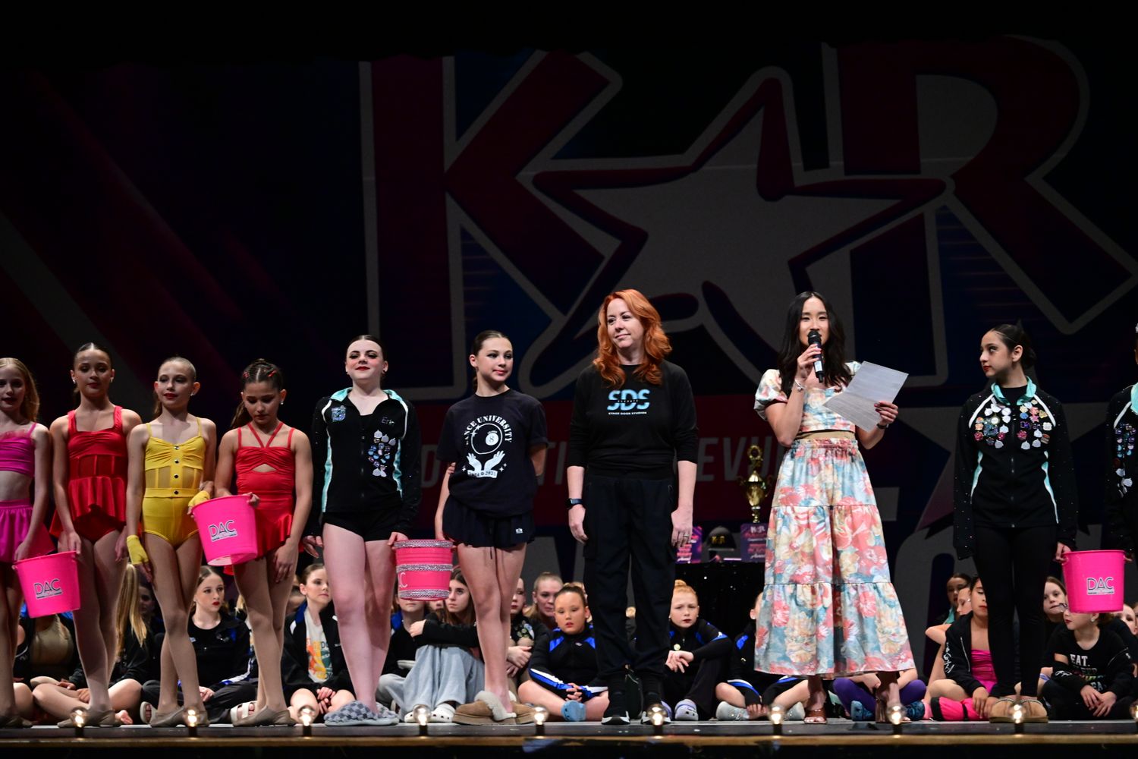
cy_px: 380
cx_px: 569
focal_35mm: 70
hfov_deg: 28.8
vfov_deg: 19.5
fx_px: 2213
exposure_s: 1/800
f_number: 2.8
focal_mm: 70
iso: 4000
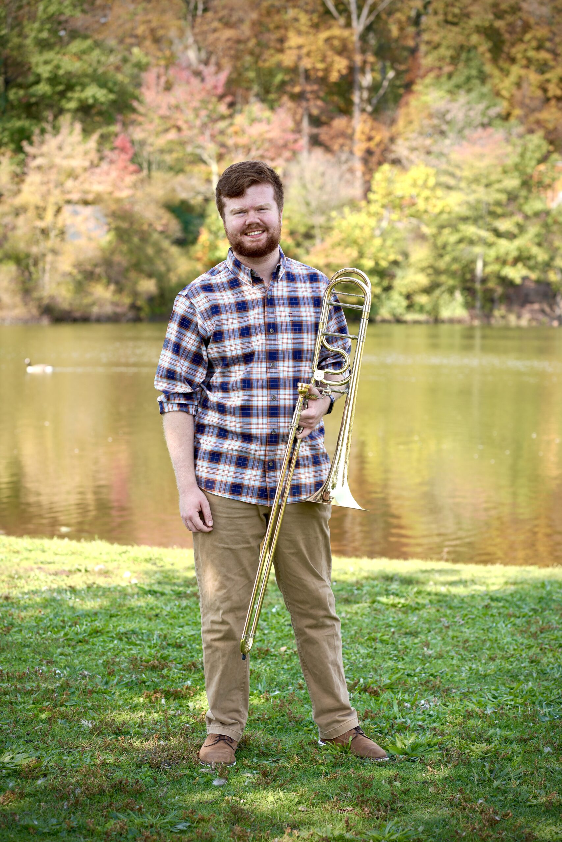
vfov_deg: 23.9
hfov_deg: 16.1
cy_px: 421
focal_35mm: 85
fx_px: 1990
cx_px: 281
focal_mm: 85
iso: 100
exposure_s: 1/400
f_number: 4.5
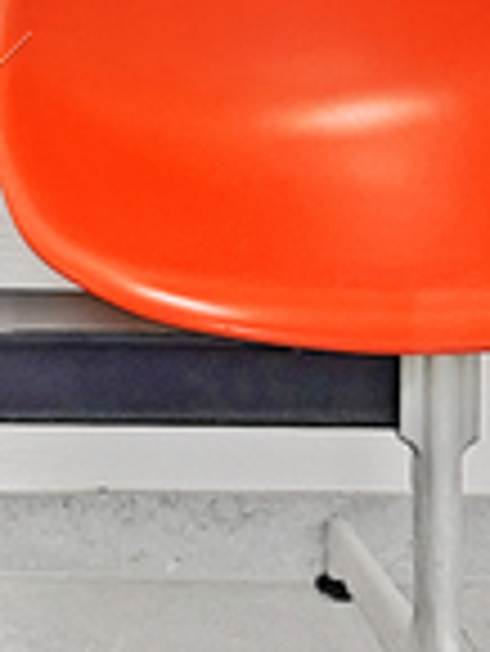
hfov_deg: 10.7
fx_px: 2450
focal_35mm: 130
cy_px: -474
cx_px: -414
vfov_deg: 13.7
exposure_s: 1/100
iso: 160
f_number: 1.78
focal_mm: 6.86
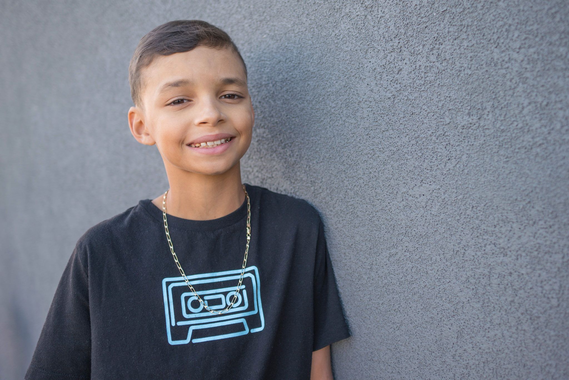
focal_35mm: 36
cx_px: 284
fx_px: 569
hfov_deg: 53.1
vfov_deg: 36.9
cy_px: 190
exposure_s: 1/320
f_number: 2.2
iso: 200
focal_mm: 24
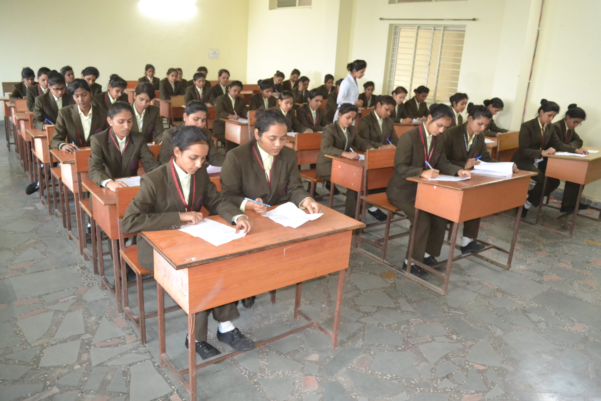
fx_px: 451
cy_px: 200
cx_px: 300
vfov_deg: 47.9
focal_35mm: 27
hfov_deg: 67.4
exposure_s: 1/60
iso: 3200
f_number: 3.5
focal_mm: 18
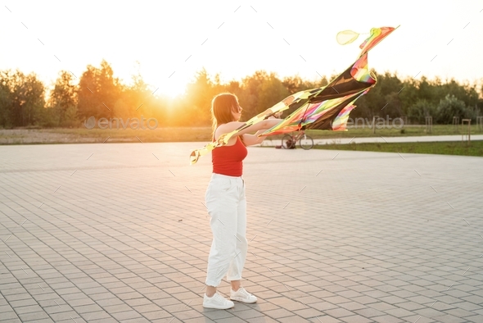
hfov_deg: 39.6
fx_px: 671
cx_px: 242
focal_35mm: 50
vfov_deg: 27.0
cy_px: 162
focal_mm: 50
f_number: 2.5
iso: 400
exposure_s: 1/200
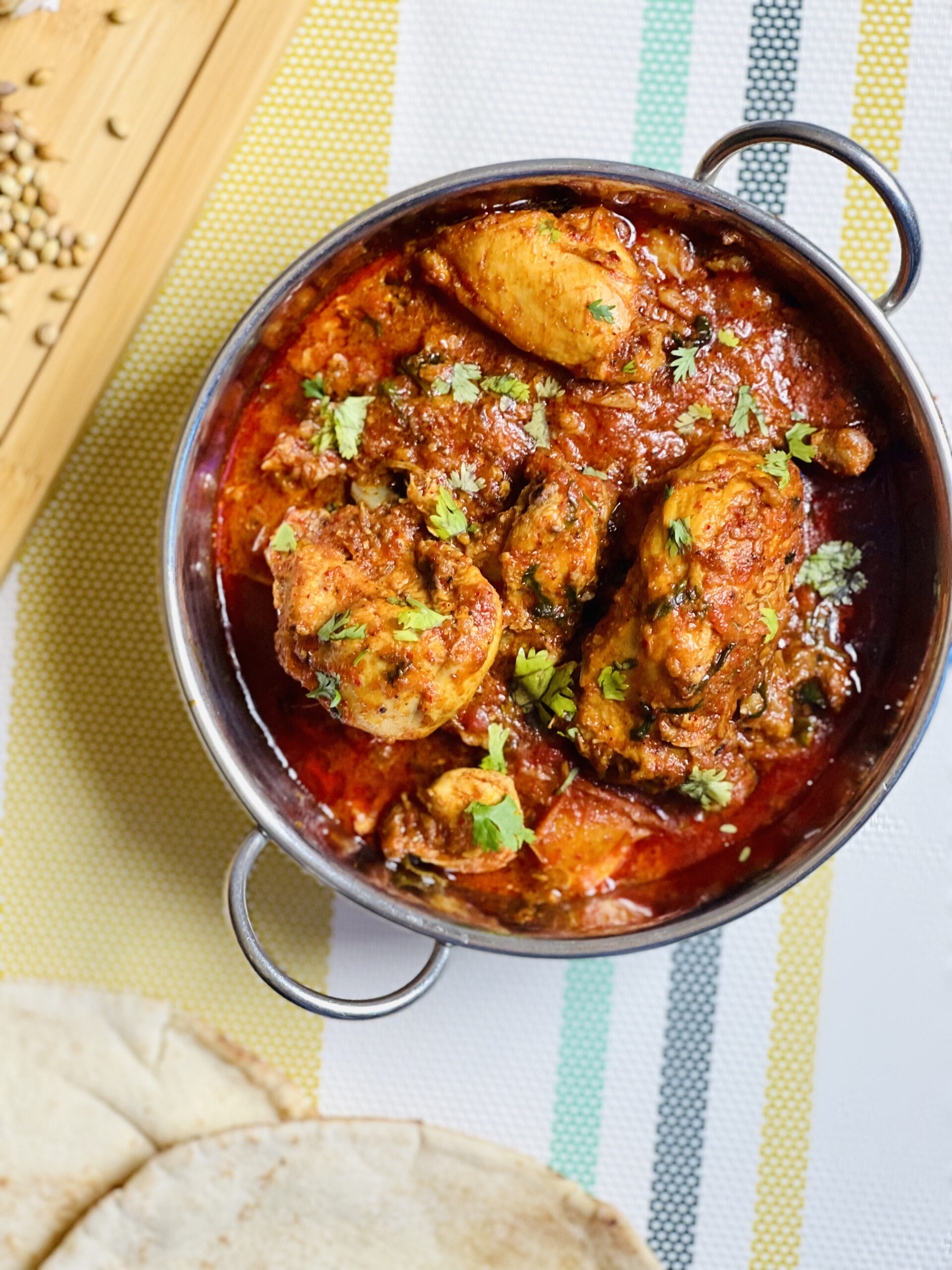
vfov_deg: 25.3
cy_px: 635
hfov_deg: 19.1
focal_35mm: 77
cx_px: 476
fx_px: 2824
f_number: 2.8
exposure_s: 1/61
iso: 250
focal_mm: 9
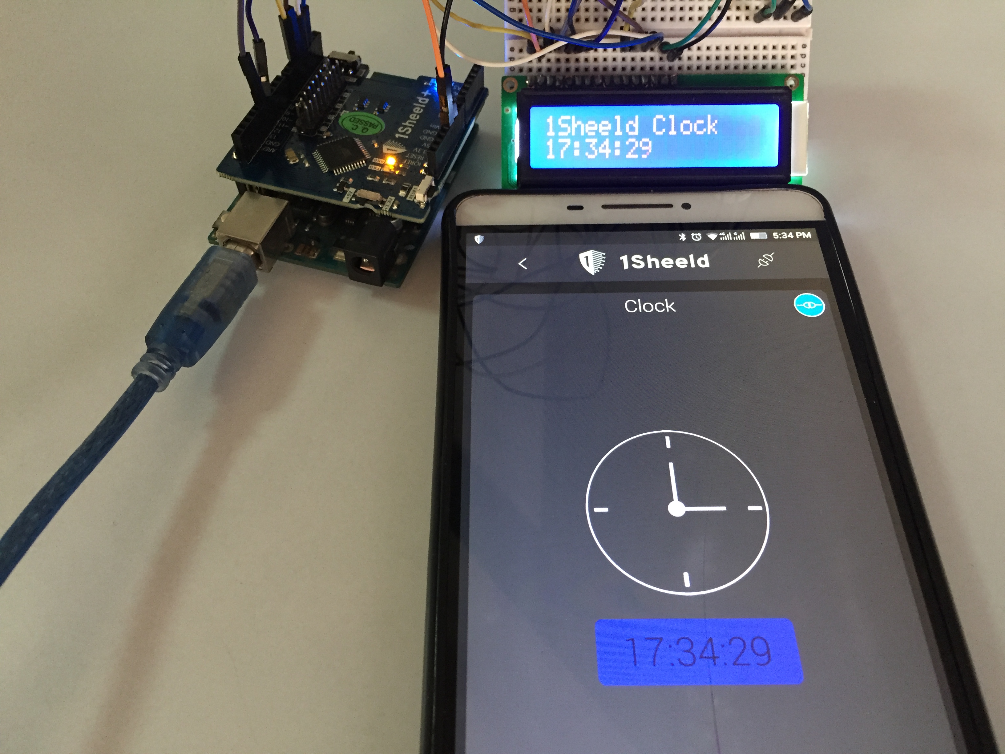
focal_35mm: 29
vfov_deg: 48.2
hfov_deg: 61.7
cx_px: 502
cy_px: 377
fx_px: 842
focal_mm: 4.15
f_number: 2.2
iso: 200
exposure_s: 1/33
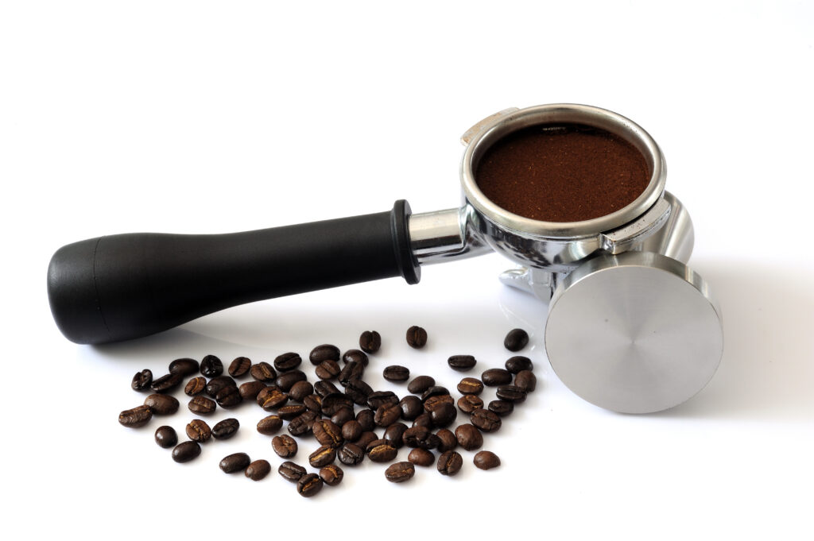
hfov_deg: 33.4
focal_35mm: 60
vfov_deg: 22.6
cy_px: 270
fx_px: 1356
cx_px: 407
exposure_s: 1/6
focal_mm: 60
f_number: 22
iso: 200
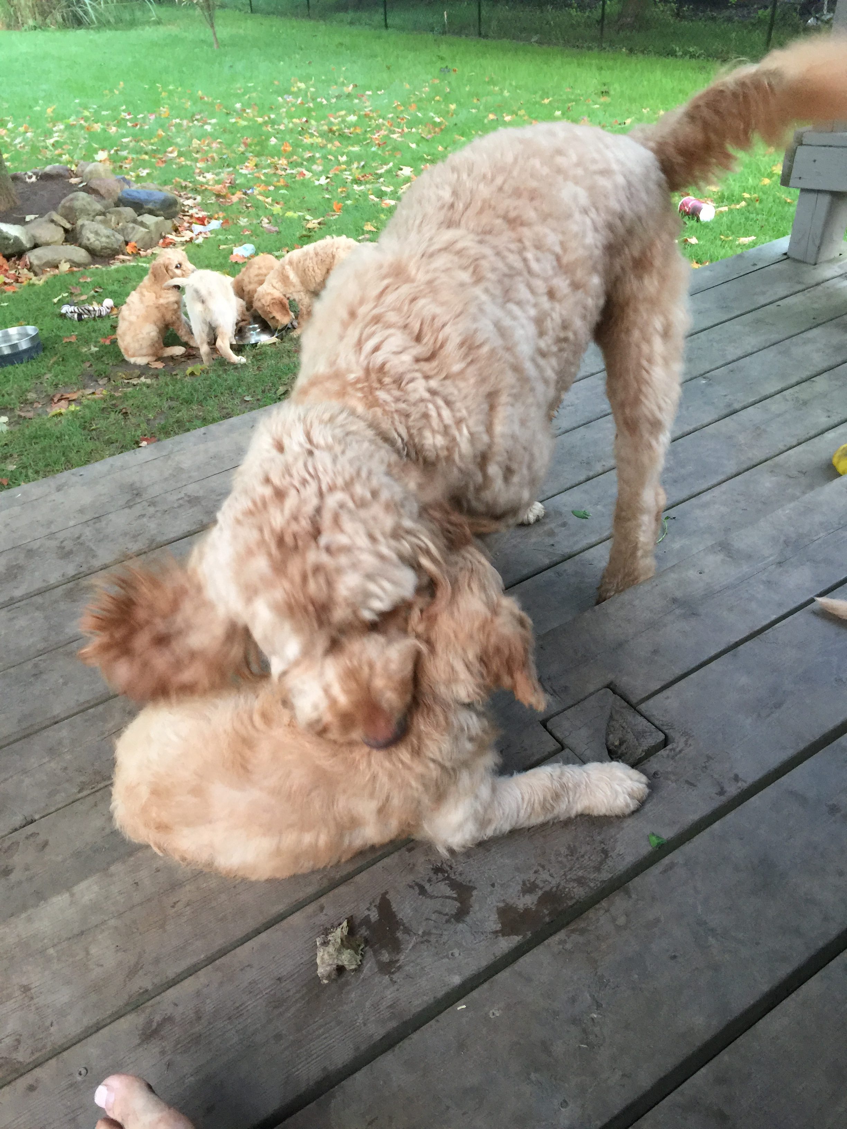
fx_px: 946
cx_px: 424
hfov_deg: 48.2
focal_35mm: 29
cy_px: 564
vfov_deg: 61.7
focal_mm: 4.15
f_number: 2.2
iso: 64
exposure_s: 1/15
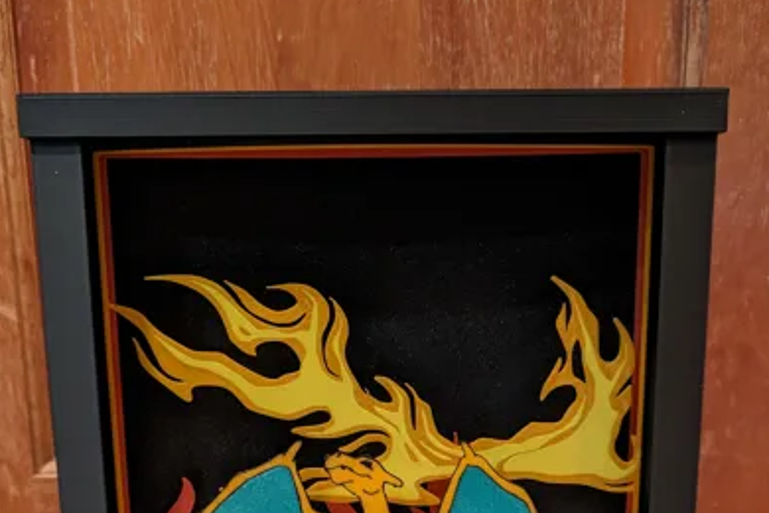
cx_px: 383
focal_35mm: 34
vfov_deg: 37.4
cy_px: 417
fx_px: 726
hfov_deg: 55.8
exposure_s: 1/120
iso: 922
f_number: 1.68
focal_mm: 6.9
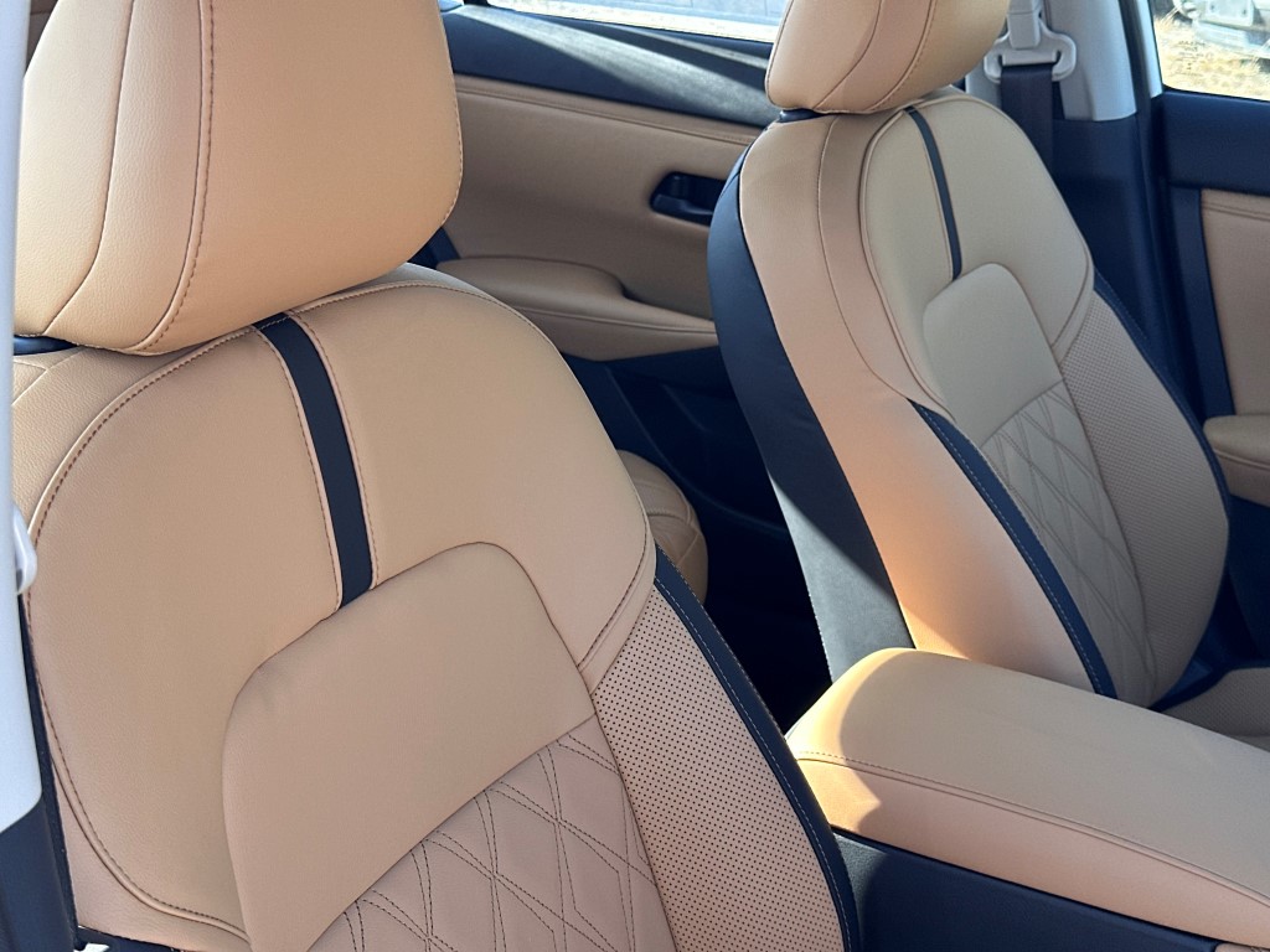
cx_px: 635
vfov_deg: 30.3
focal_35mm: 48
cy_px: 476
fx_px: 1761
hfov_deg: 39.7
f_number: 1.78
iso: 64
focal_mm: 6.86
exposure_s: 1/228
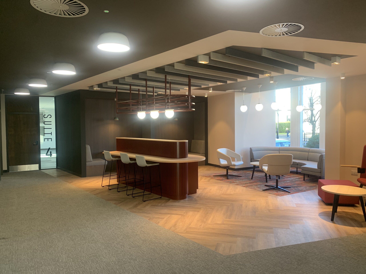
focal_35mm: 26
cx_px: 183
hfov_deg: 67.3
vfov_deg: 53.1
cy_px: 137
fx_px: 275
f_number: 1.8
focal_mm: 4.25
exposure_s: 1/80
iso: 100
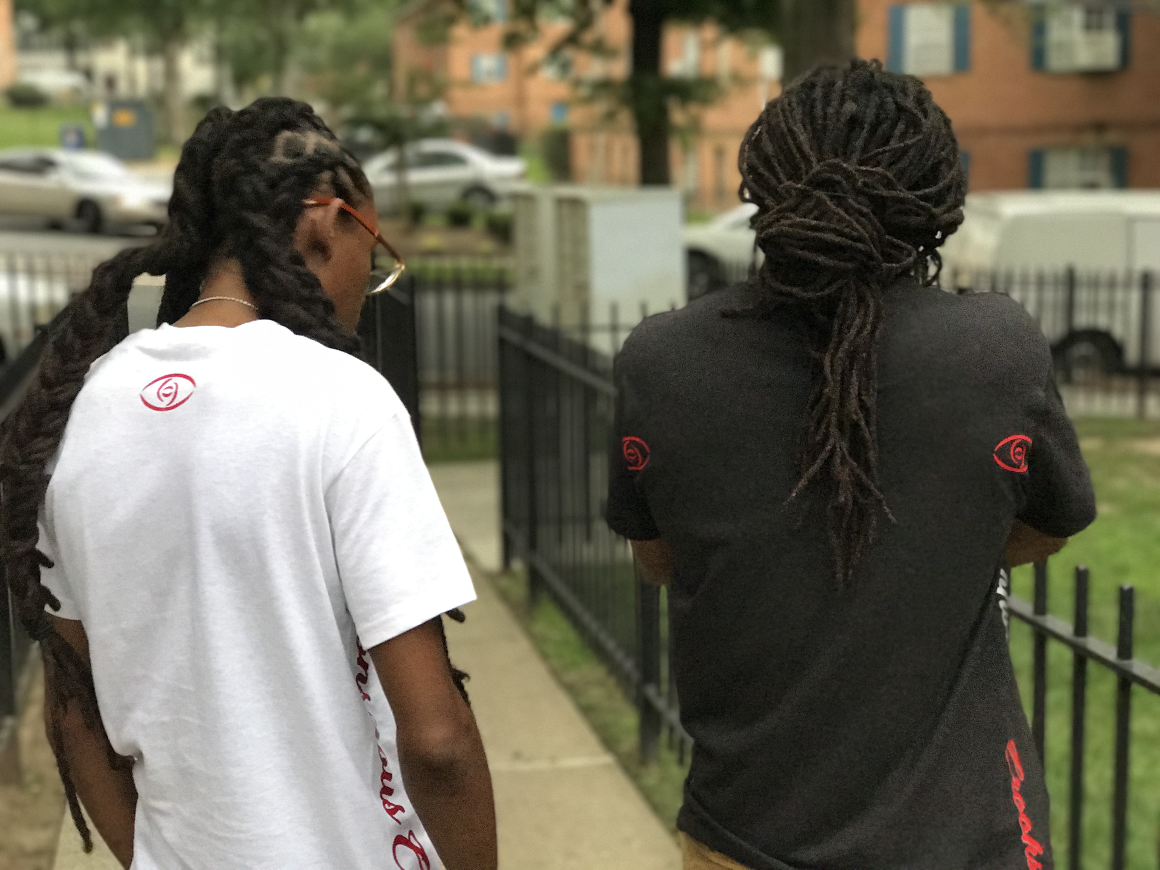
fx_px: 1910
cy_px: 435
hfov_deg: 33.8
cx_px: 580
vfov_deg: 25.7
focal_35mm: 57
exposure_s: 1/60
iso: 400
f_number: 2.8
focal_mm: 6.6
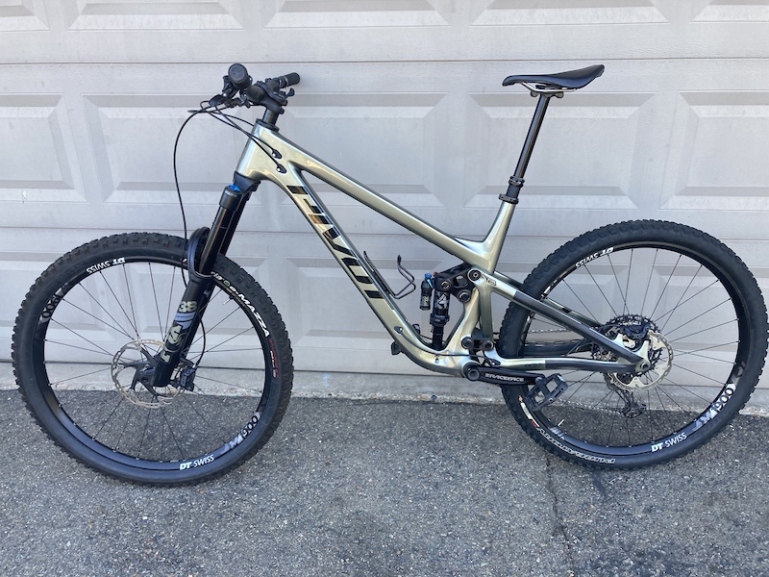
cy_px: 288
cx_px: 384
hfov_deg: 63.4
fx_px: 622
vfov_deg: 49.7
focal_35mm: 28
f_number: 1.8
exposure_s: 1/121
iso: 40
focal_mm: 3.99
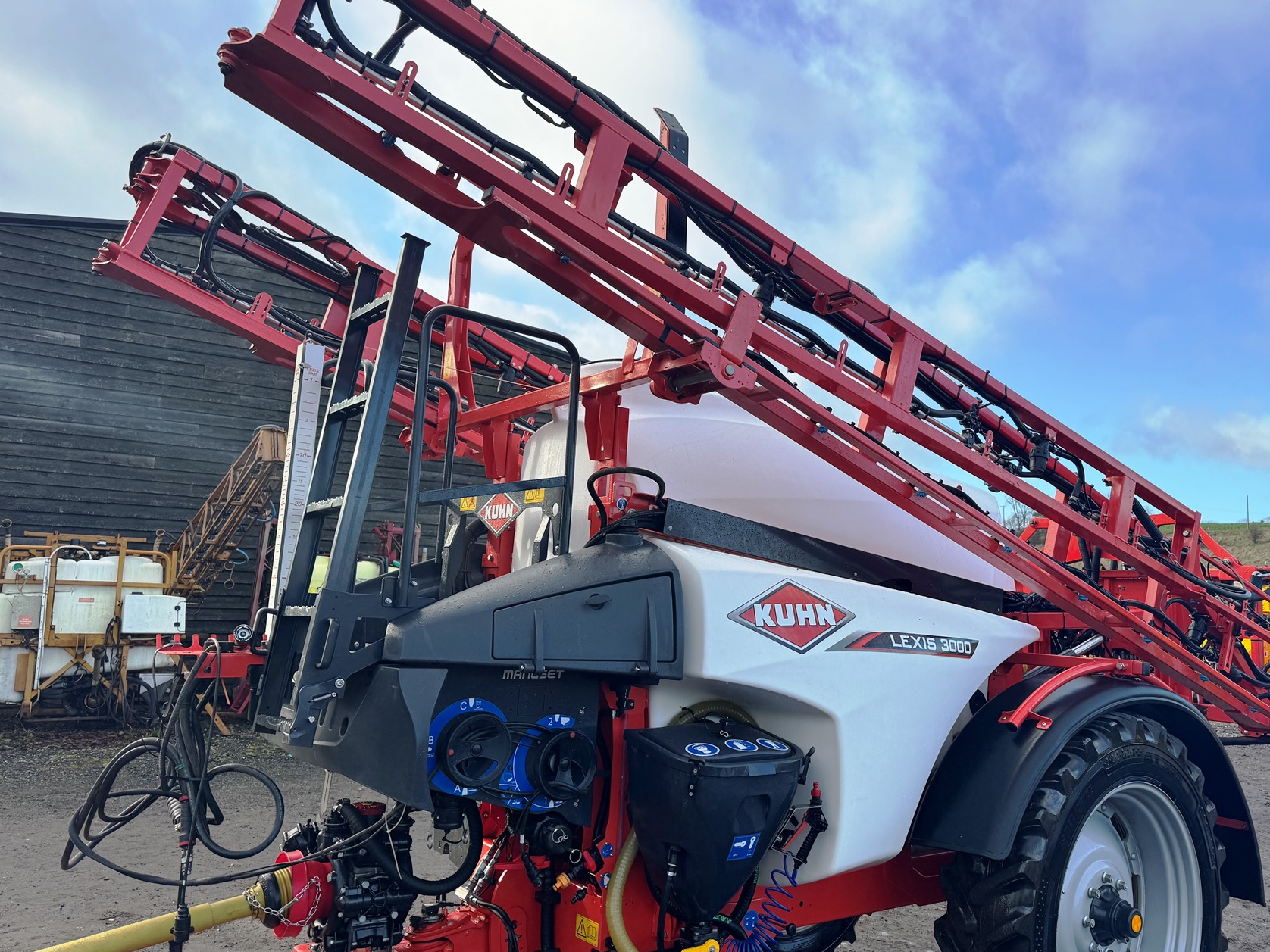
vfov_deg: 51.4
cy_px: 467
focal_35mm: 27
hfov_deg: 65.2
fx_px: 991
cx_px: 701
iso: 80
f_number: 1.78
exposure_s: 1/1980
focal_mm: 6.76
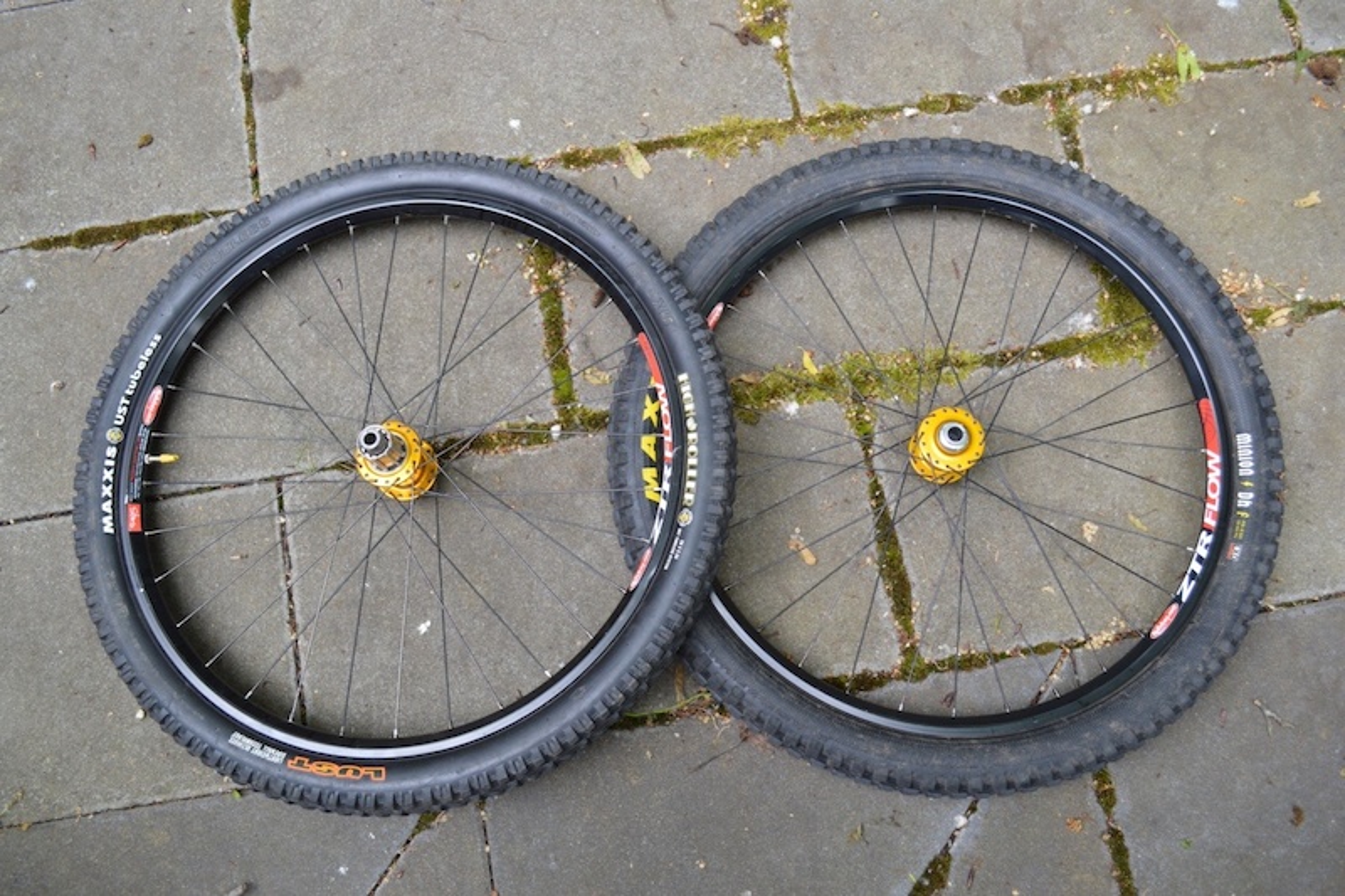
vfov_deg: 43.6
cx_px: 672
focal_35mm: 30
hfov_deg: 61.9
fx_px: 1121
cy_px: 448
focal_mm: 20
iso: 400
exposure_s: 1/100
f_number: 5
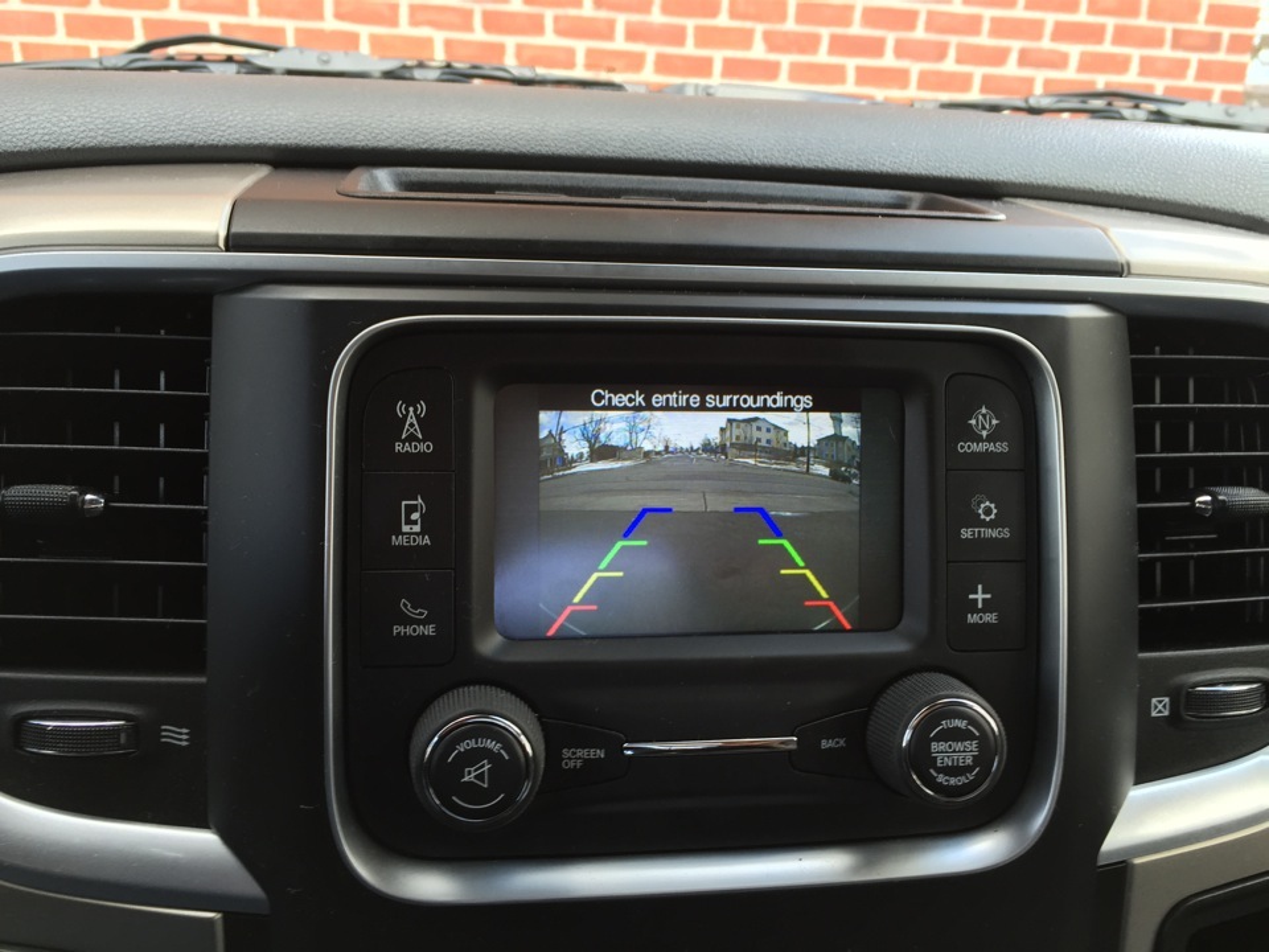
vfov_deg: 48.2
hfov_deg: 61.7
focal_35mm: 29
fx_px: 1063
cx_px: 634
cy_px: 476
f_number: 2.2
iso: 32
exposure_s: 1/40
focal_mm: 4.15
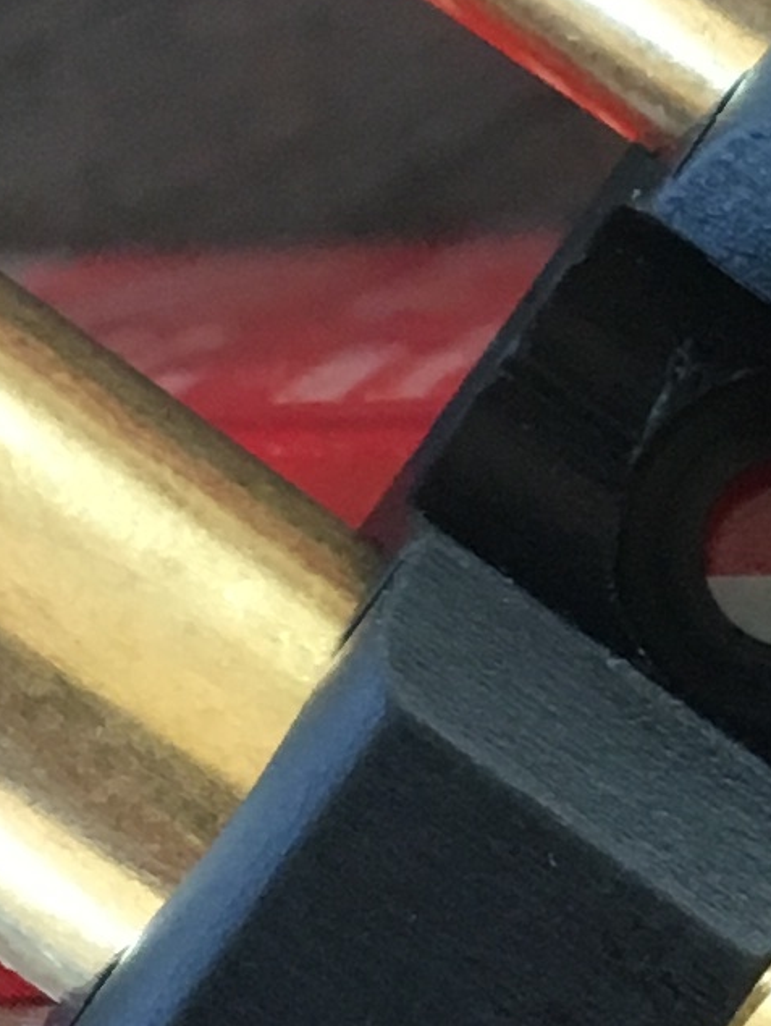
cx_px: 845
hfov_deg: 8.0
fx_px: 5459
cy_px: 238
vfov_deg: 10.7
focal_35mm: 184
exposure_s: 1/30
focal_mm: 4.15
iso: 40
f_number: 2.2
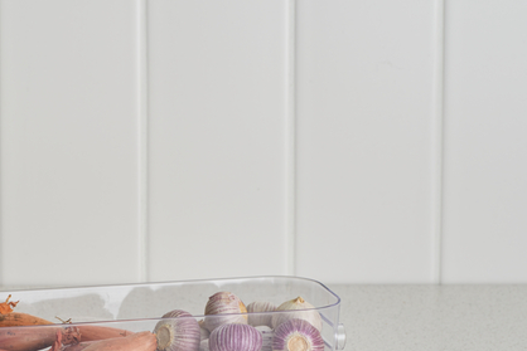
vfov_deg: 5.1
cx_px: 107
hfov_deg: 7.7
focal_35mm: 268
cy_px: 277
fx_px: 3924
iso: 100
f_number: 10
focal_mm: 140
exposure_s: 1/160
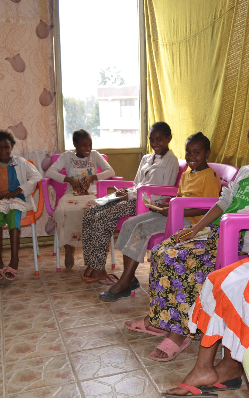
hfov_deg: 29.8
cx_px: 202
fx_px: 456
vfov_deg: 47.2
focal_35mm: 42
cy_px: 200
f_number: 4
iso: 360
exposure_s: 1/125
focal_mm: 18
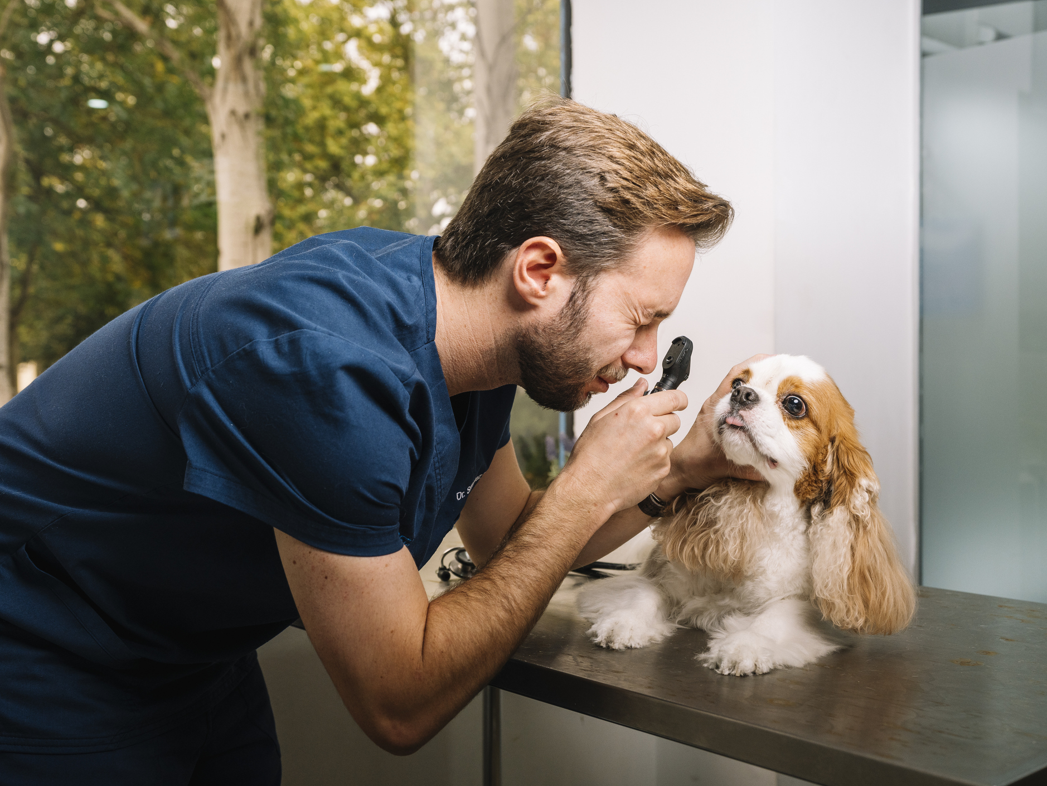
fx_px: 1149
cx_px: 537
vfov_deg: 37.7
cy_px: 394
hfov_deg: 49.0
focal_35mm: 38
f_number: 4.5
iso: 400
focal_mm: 35
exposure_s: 1/400
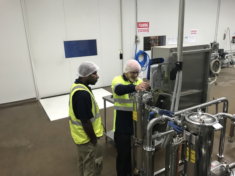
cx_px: 118
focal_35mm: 28
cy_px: 88
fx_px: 190
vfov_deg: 49.8
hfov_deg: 63.4
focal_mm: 3.99
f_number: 1.8
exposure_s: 1/17
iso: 64
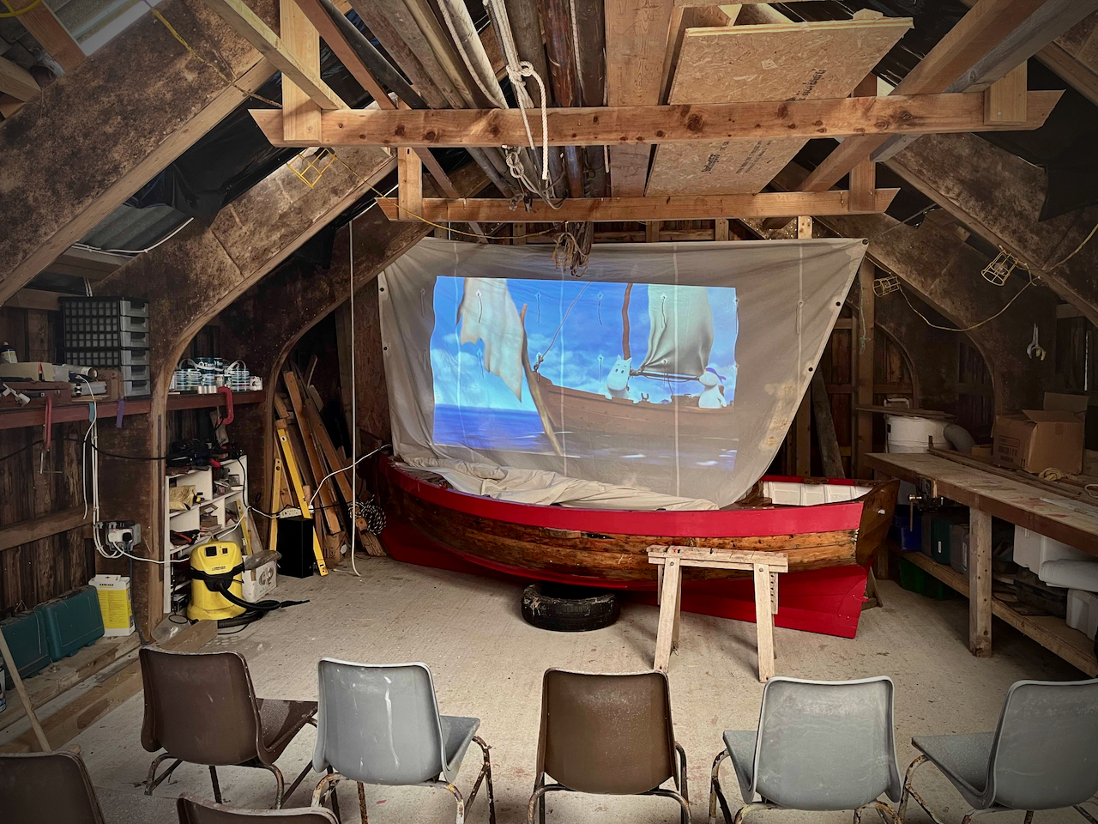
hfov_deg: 67.3
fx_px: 825
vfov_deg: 53.1
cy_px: 412
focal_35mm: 26
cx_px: 549
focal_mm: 5.1
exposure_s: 1/66
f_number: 1.6
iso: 125
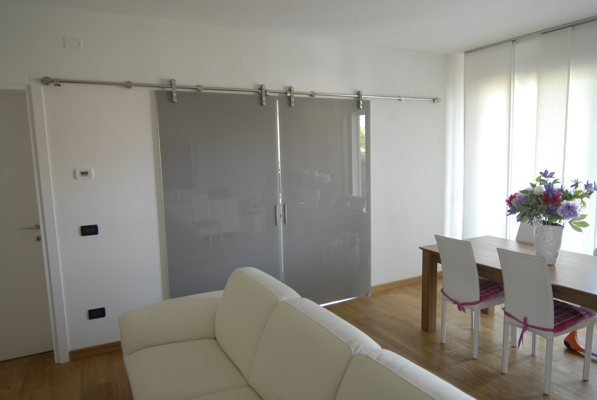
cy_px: 200
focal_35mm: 24
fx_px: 398
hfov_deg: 73.7
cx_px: 298
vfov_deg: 53.3
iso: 250
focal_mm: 16
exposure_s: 1/15
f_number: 2.8
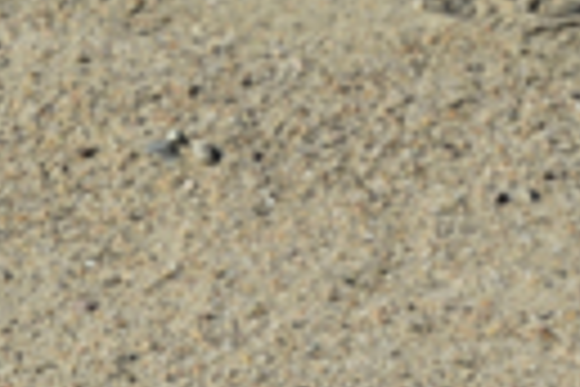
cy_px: 850
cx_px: 229
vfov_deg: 1.9
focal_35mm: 722
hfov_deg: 2.9
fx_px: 11631
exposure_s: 1/800
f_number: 14
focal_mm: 145
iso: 250
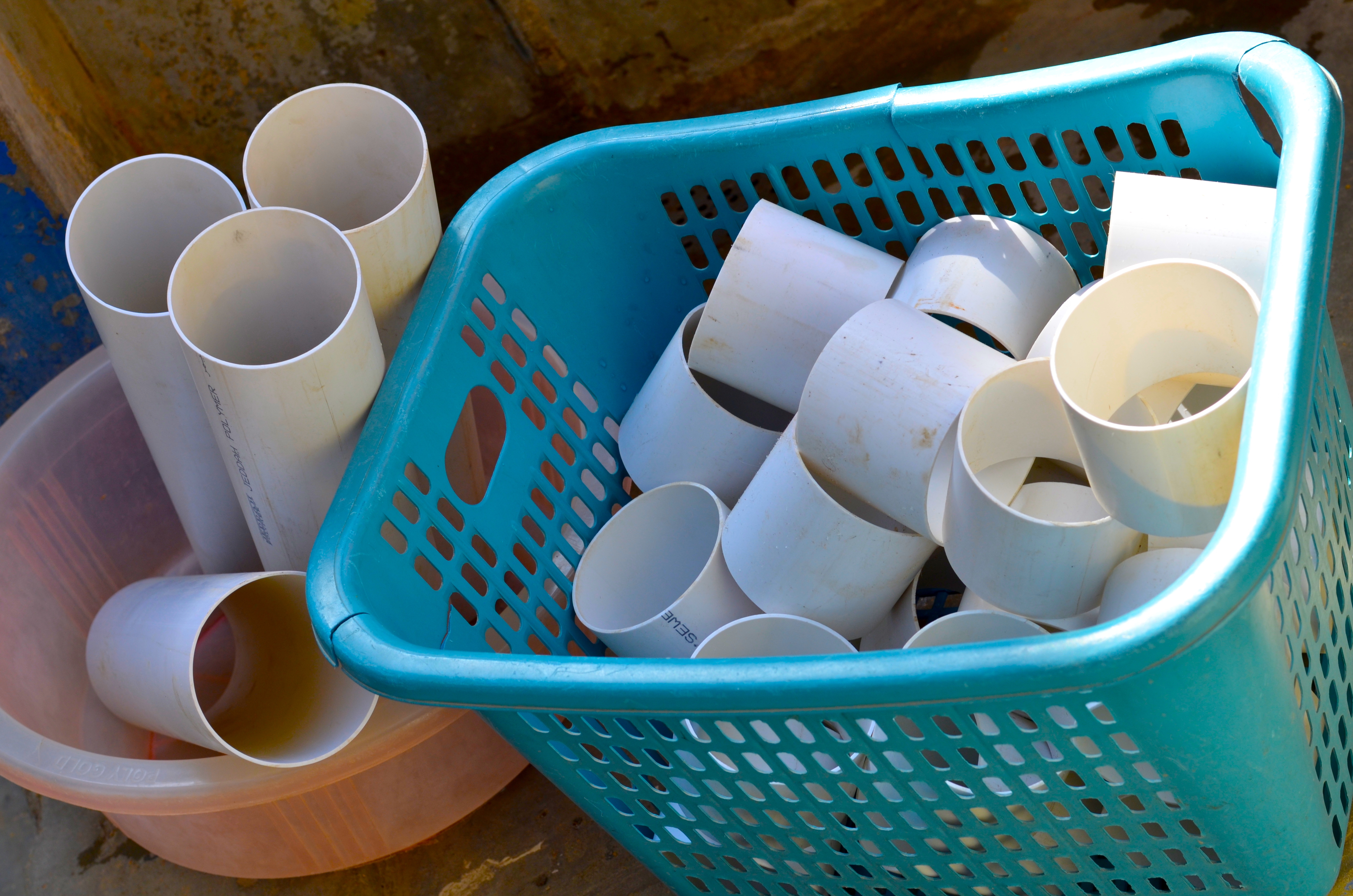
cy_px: 448
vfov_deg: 18.1
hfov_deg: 27.0
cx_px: 676
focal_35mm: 75
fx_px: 2813
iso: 200
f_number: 8
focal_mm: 50
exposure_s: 1/250
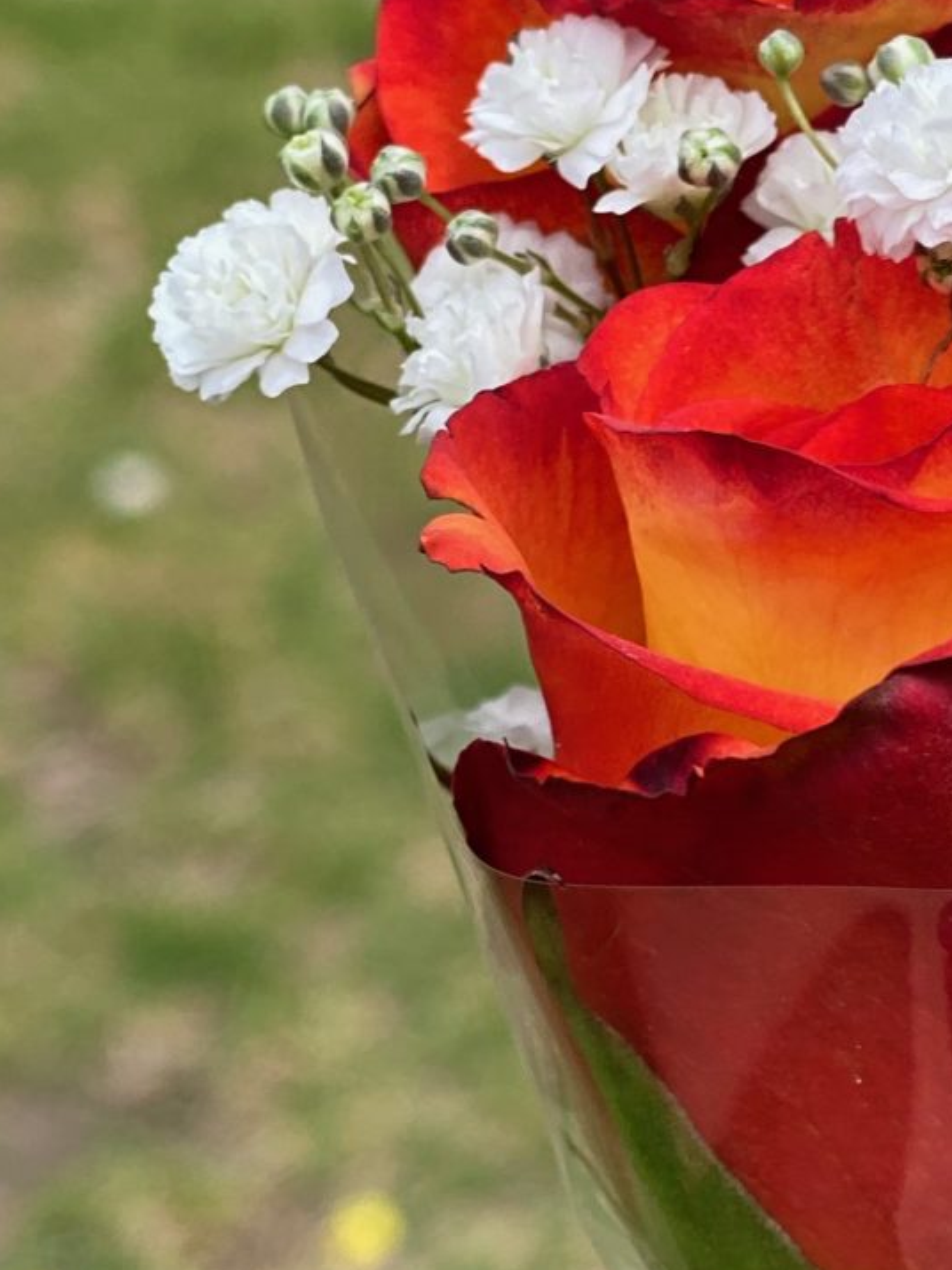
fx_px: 5465
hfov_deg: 9.8
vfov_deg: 13.2
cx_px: 1245
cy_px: 810
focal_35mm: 149
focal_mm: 6
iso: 20
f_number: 2
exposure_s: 1/551
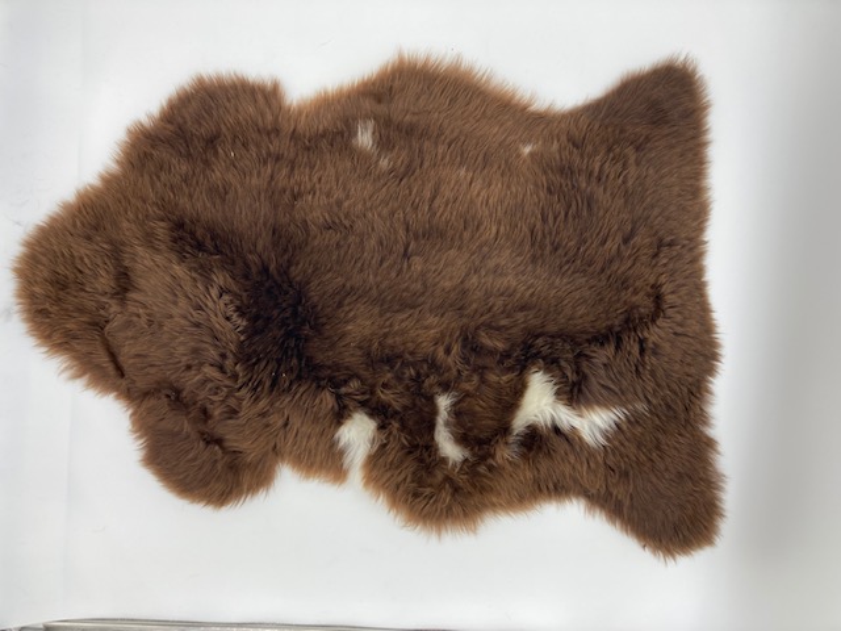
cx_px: 420
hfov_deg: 63.4
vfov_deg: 49.7
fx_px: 680
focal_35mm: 28
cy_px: 316
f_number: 1.8
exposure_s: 1/121
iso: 32
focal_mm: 3.99
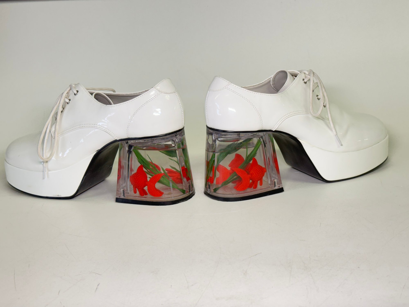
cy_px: 154
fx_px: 567
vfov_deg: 30.3
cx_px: 204
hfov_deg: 39.7
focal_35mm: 48
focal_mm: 6.76
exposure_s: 1/60
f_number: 1.78
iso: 100
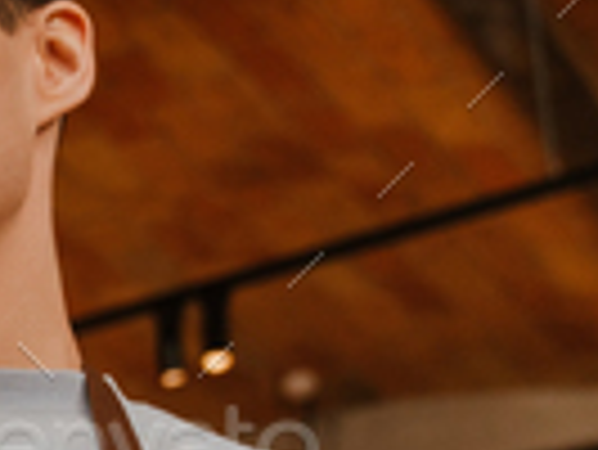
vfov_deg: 11.5
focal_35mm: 124
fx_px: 2144
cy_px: 662
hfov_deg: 13.7
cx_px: -571
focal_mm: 29
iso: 1250
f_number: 2.8
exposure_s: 1/160
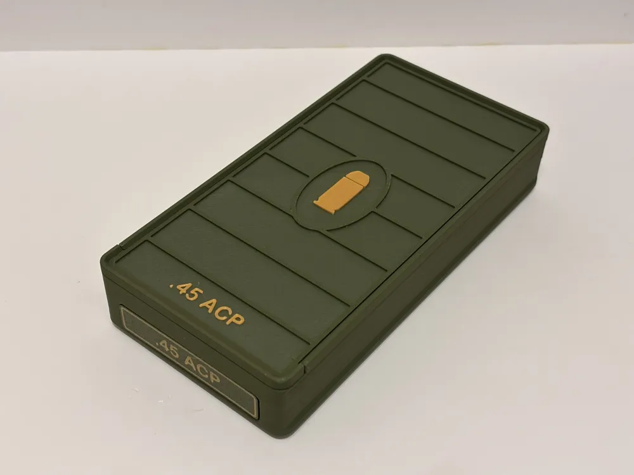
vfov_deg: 28.0
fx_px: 952
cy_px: 238
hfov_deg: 36.8
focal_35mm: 52
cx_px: 317
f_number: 1.6
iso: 125
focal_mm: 5.96
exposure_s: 1/60
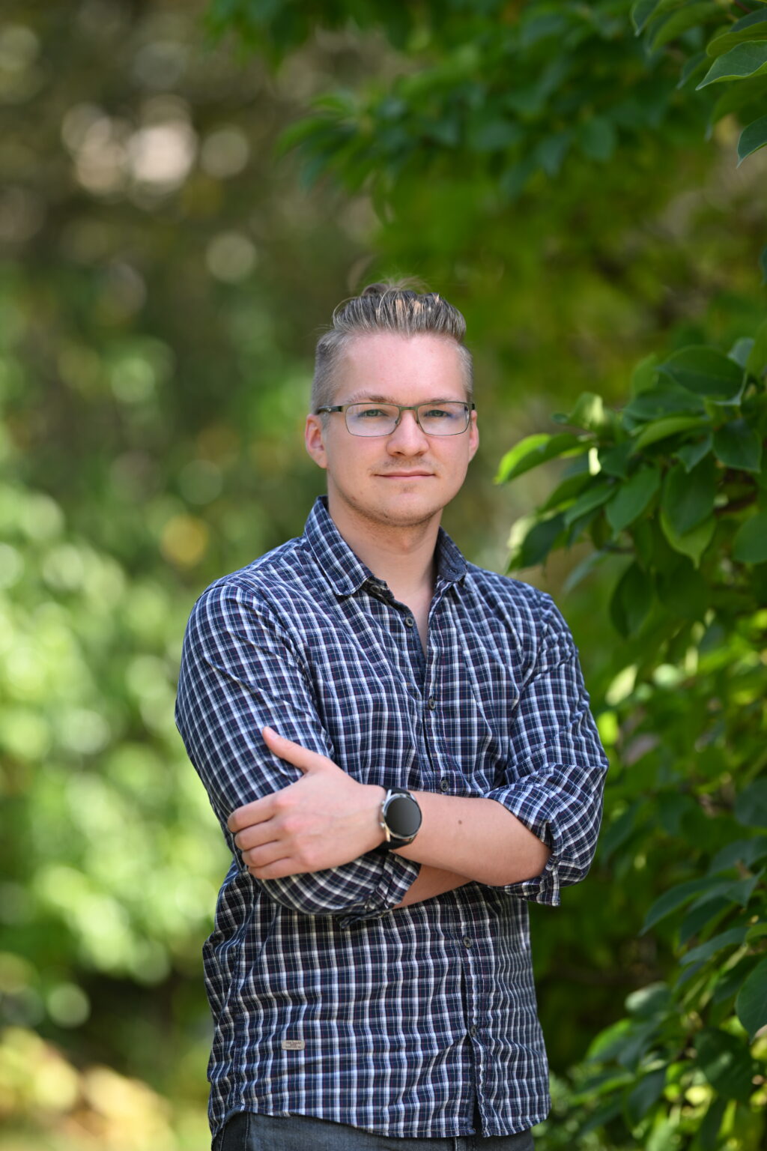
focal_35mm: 135
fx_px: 4314
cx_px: 384
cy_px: 576
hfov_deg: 10.2
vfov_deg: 15.2
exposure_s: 1/800
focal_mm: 135
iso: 100
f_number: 1.8
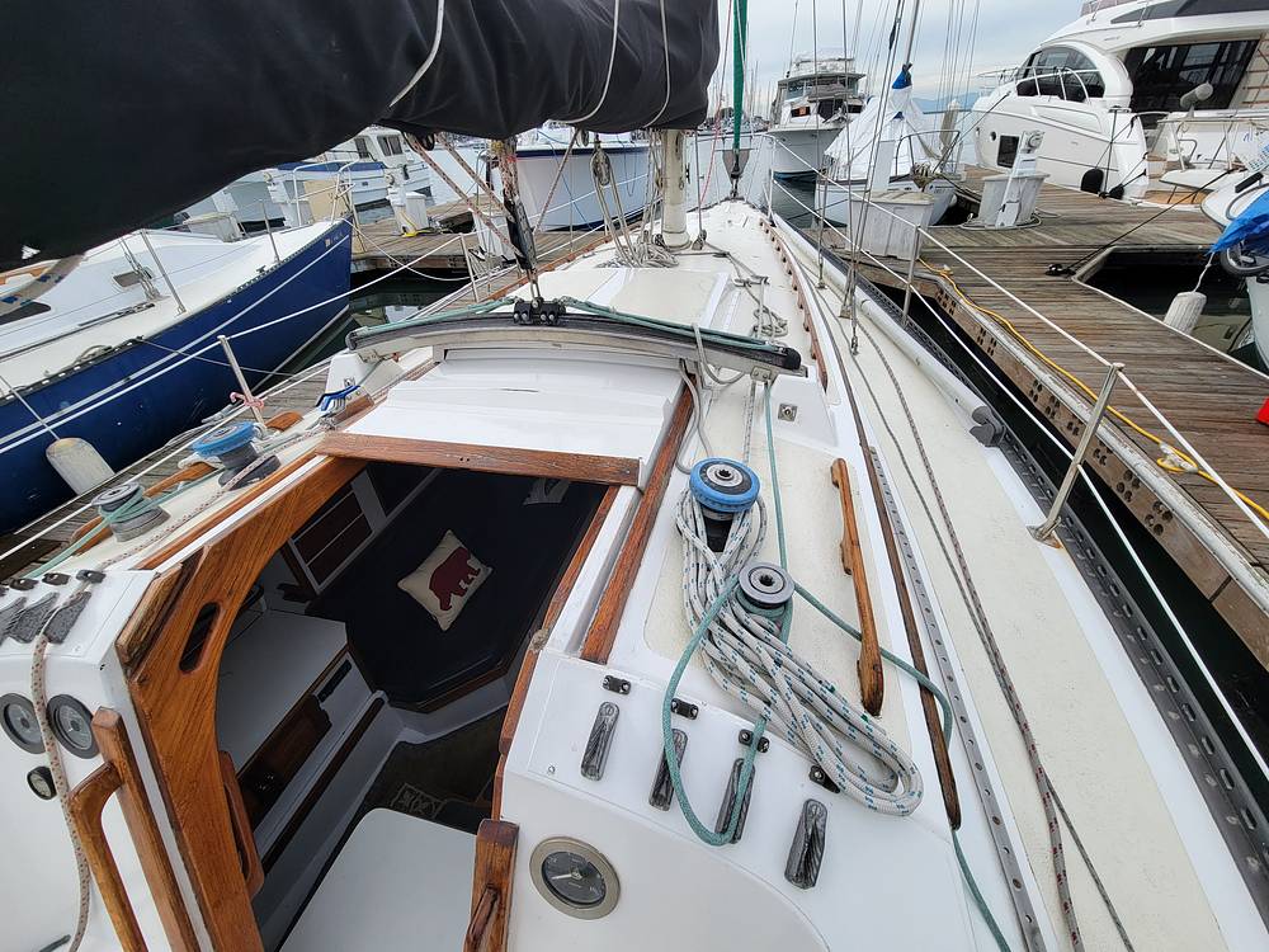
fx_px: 477
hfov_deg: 106.2
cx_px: 634
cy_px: 476
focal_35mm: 13
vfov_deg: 89.9
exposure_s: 1/887
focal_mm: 2.2
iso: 50
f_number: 2.2
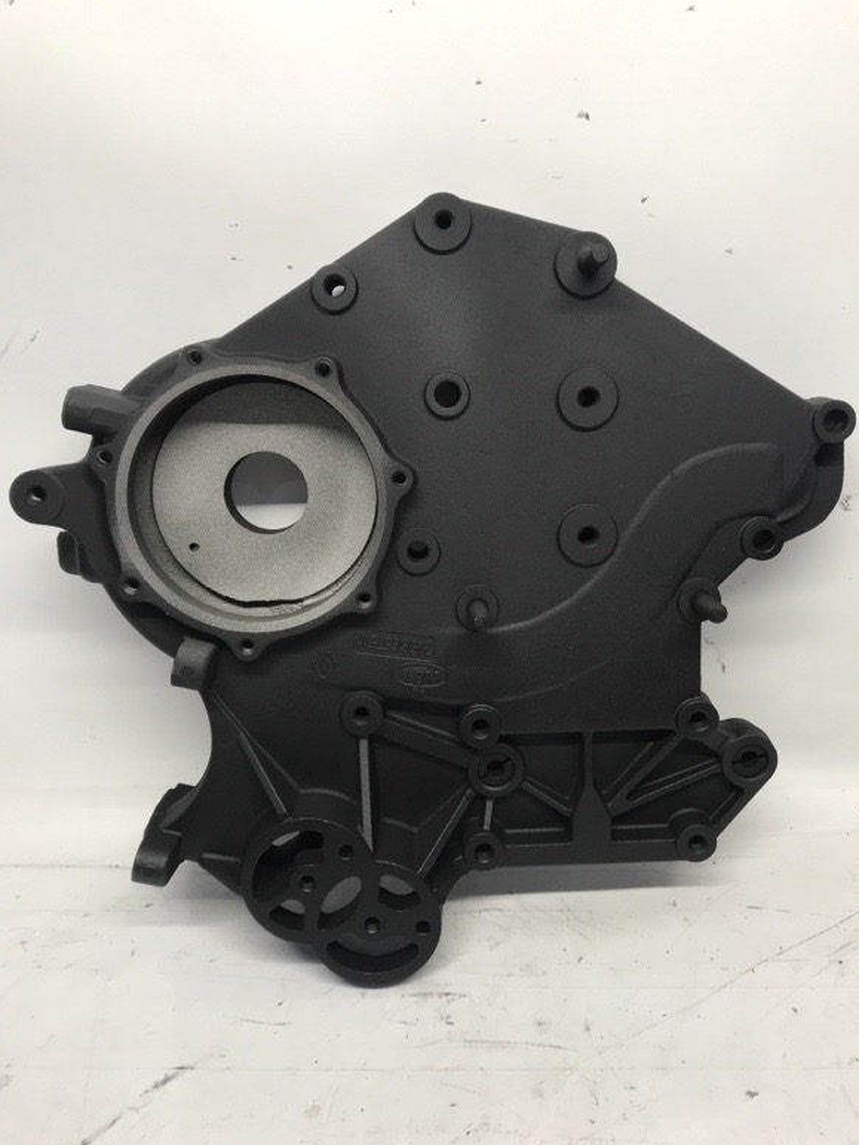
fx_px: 960
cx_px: 444
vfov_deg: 61.7
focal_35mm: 29
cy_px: 581
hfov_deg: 48.2
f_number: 1.8
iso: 25
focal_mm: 3.99
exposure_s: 1/60
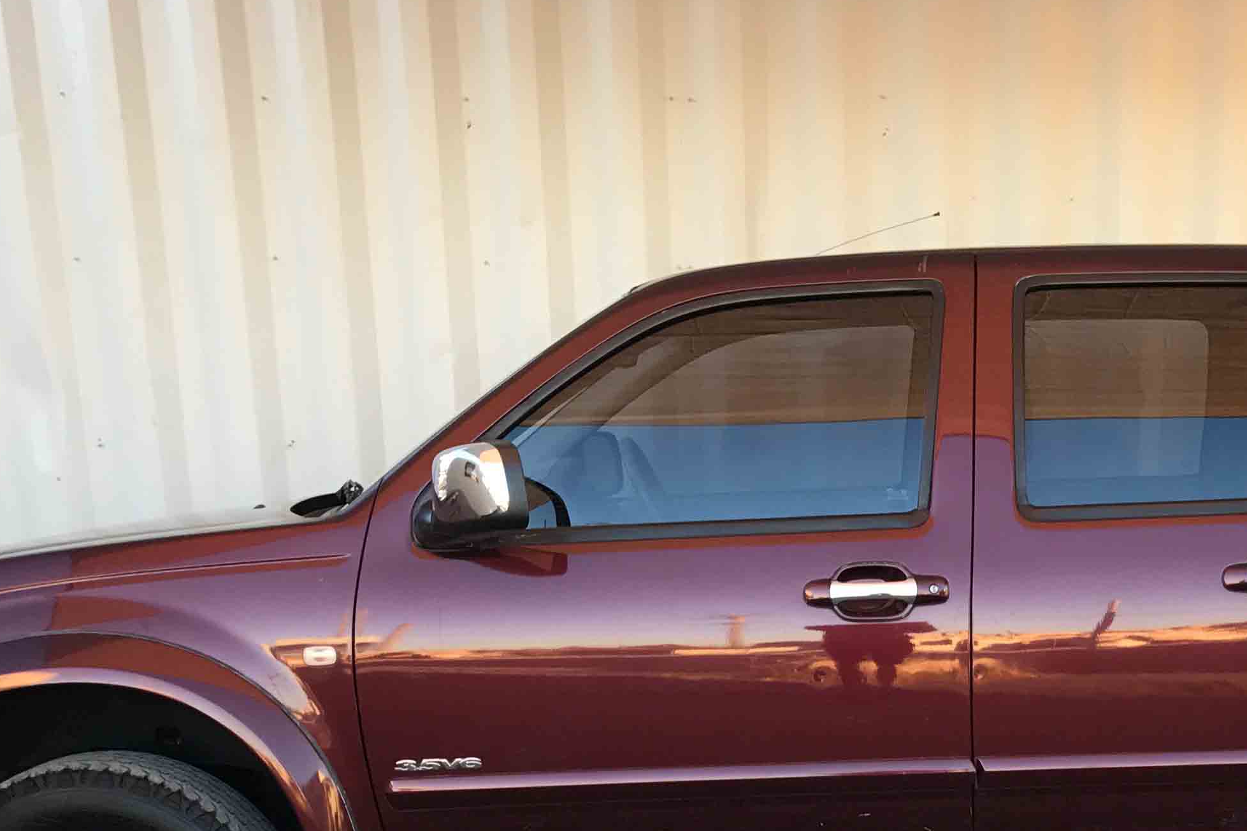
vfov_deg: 21.4
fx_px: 2078
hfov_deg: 32.6
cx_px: 979
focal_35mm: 60
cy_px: 934
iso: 25
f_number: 1.8
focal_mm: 3.99
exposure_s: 1/100
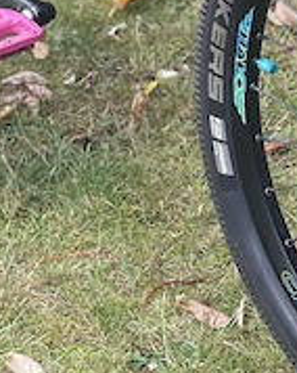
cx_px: 220
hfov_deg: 6.8
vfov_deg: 8.4
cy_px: -96
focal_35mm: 228
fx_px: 2509
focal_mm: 6
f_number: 2
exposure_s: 1/122
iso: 64
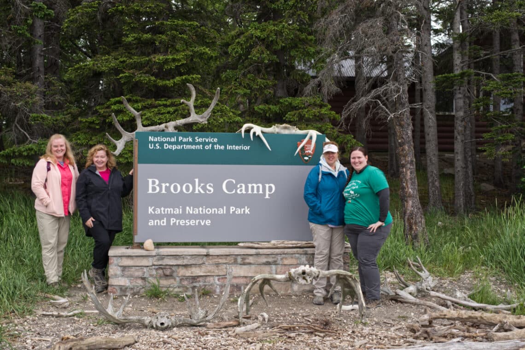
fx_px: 729
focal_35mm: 50
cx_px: 262
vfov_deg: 27.0
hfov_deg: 39.6
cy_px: 175
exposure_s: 1/125
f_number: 5.6
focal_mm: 50
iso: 320
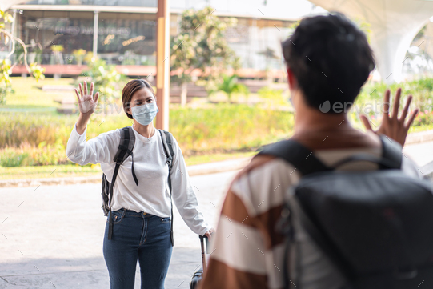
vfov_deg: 22.6
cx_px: 233
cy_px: 145
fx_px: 722
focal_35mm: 60
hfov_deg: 33.4
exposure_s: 1/320
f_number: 1.8
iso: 160
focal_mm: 55
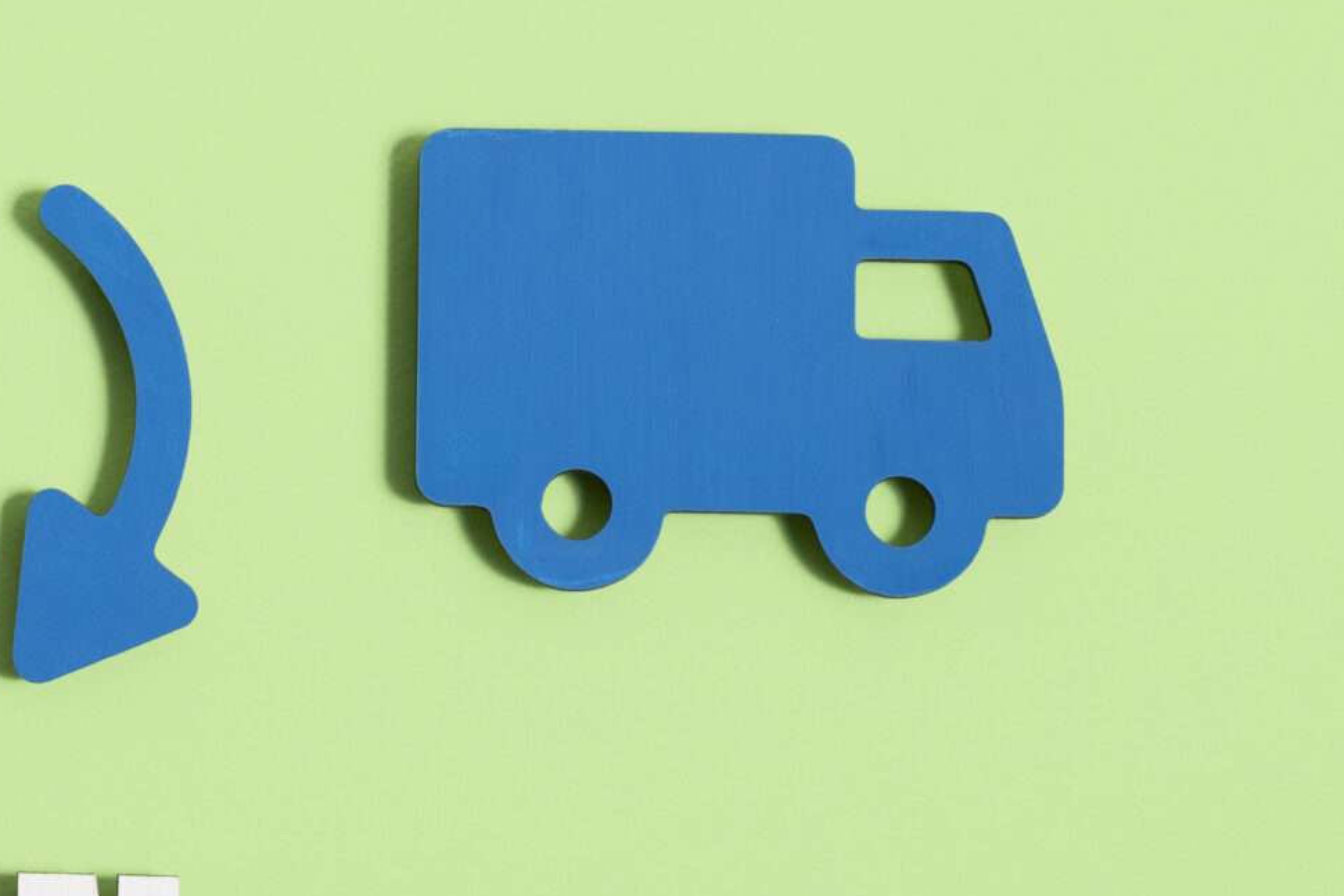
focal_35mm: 132
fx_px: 4928
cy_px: 438
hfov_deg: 15.0
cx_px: -285
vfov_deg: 10.4
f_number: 9
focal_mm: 50
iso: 100
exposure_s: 1/125
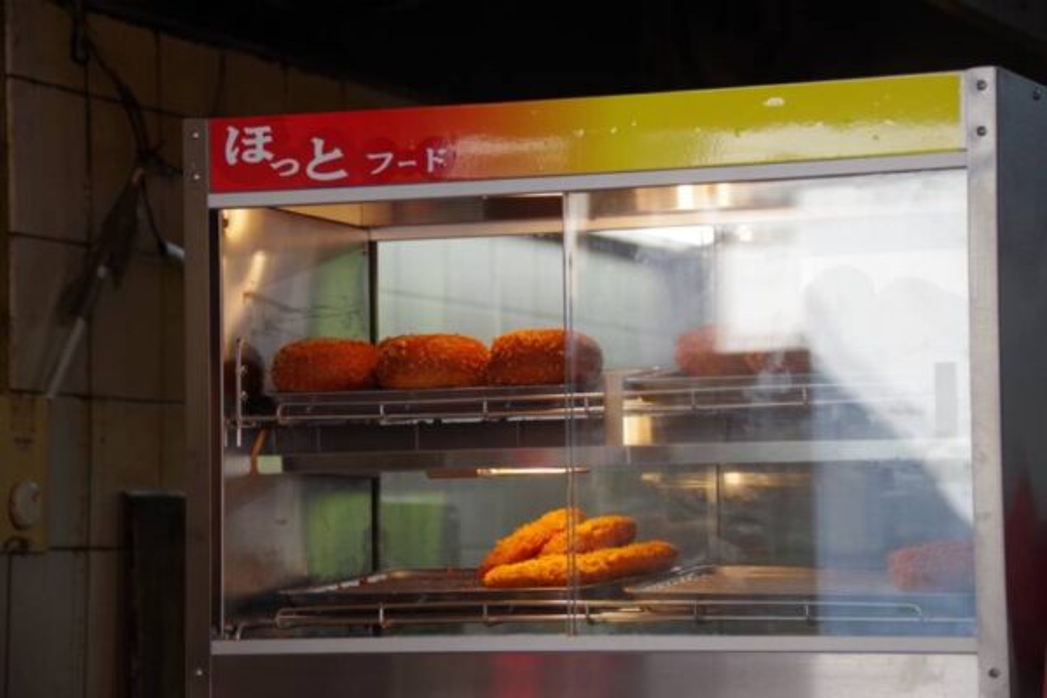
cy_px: 349
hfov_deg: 14.4
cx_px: 524
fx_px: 4130
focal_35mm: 142
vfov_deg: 9.7
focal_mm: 95
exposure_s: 1/160
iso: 400
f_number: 5.6
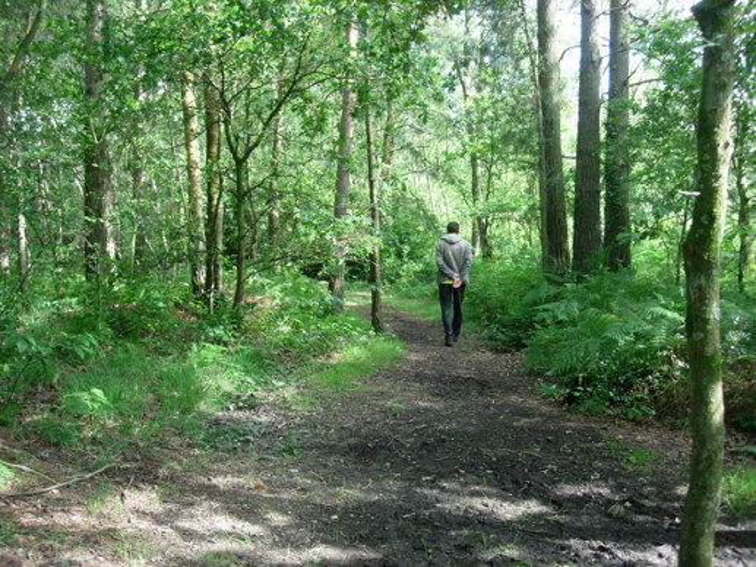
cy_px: 284
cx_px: 378
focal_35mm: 38
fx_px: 830
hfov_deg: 49.0
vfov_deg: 37.7
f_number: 2.8
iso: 64
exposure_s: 1/53.8
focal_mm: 7.8
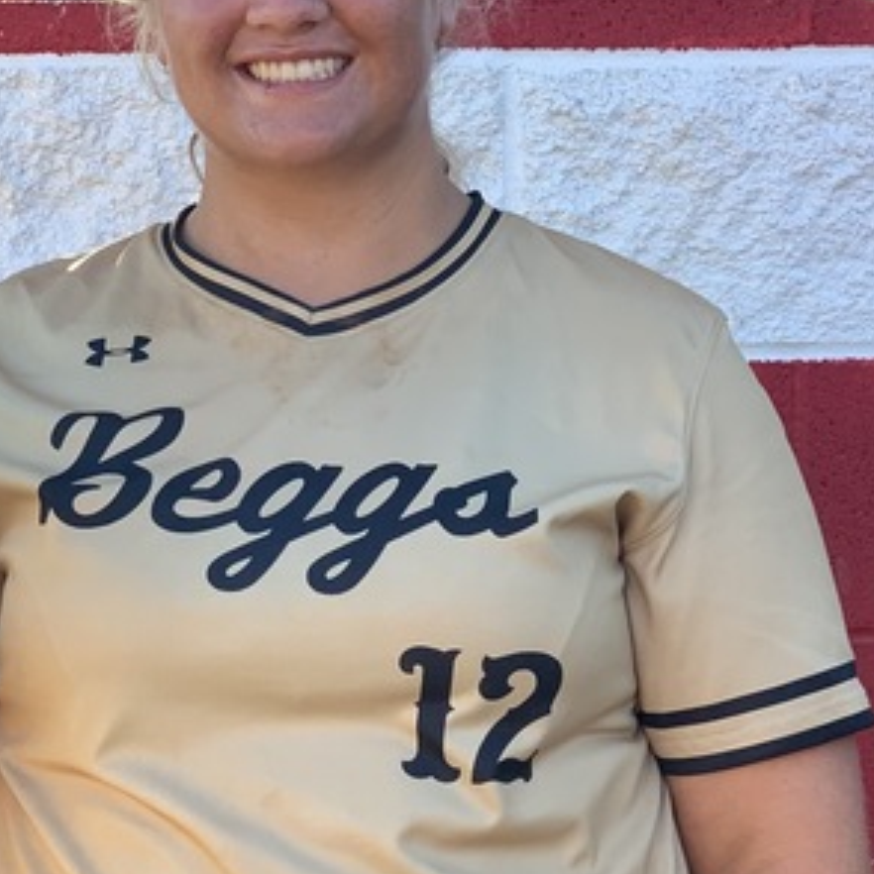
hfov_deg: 14.0
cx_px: 395
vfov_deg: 13.8
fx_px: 3571
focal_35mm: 125
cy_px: 767
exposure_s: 1/122
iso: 50
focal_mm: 6
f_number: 2.4
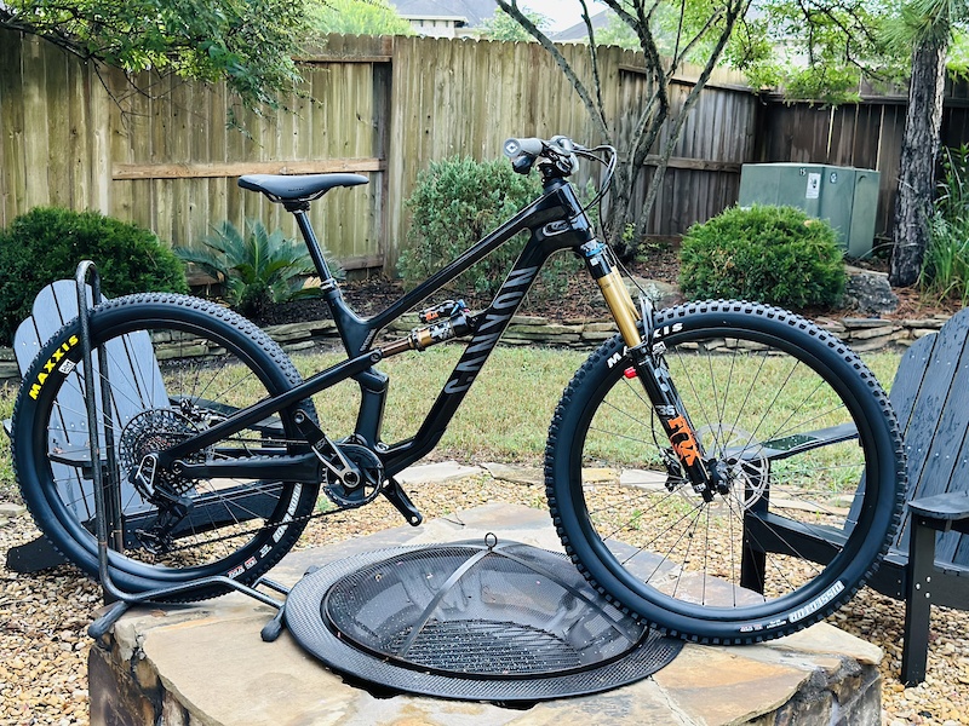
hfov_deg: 39.7
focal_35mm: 48
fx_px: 1344
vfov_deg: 30.3
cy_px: 363
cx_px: 484
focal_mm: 6.86
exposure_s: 1/40
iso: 400
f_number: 1.78
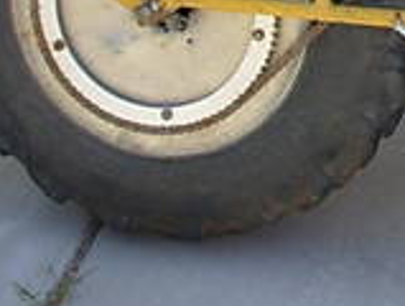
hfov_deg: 12.9
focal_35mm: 143
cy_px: -128
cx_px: 639
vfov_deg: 10.1
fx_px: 1677
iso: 50
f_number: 2.9
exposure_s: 1/362
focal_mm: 6.3
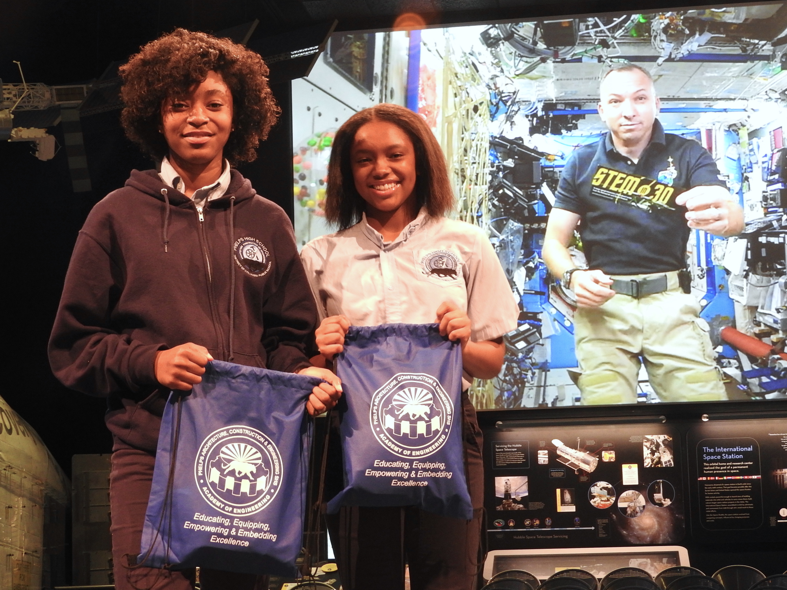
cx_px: 394
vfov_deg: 22.6
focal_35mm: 65
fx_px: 1478
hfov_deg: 29.8
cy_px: 295
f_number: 4.2
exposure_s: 1/8
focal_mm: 11.6
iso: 450
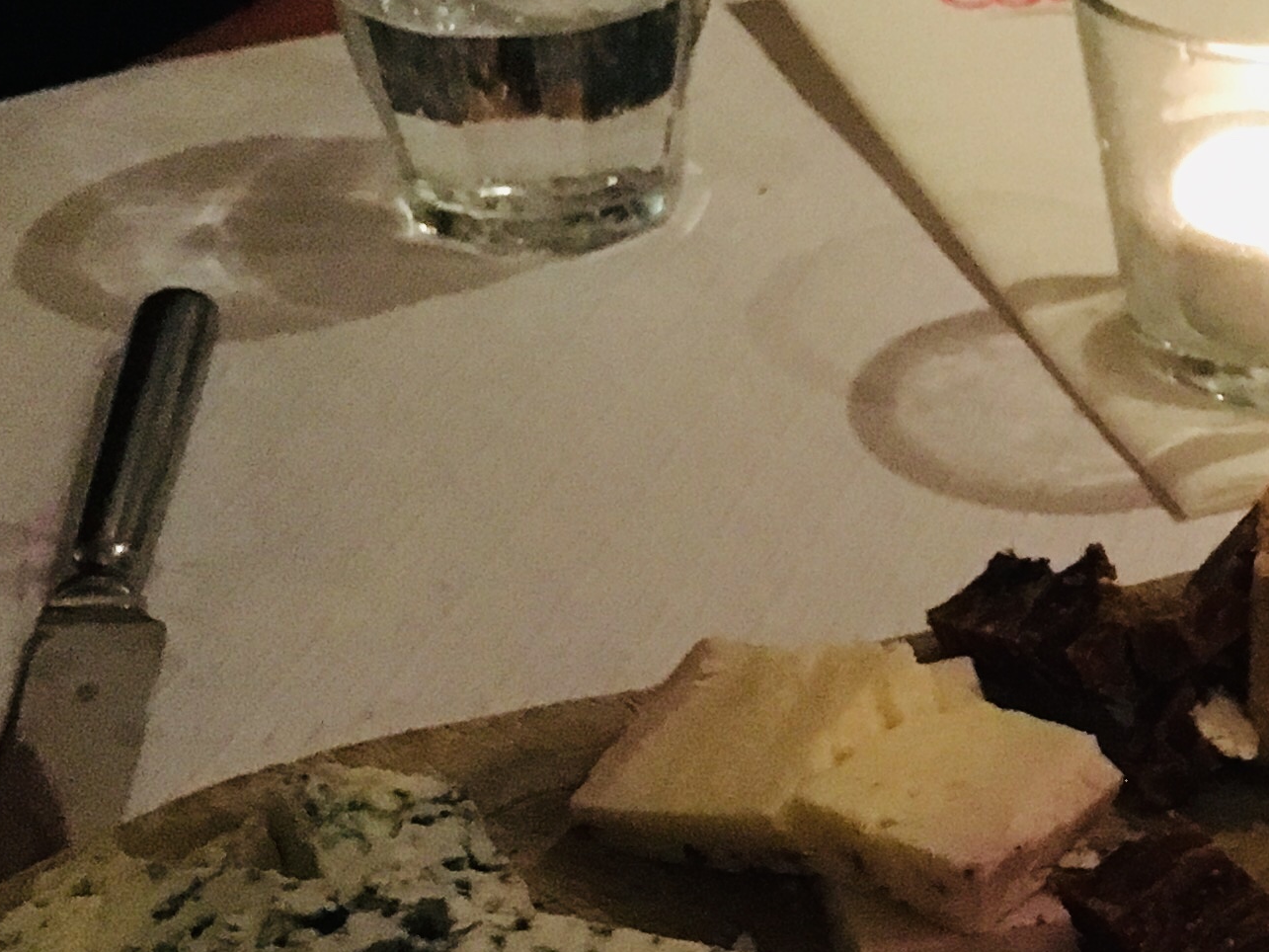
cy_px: 450
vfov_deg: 16.2
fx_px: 3336
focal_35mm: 91
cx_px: 1540
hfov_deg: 20.1
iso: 500
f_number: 2.2
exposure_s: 1/17
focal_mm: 4.15
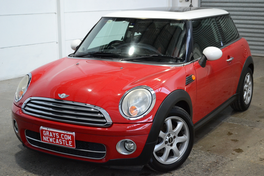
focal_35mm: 57
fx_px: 418
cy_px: 88
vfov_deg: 23.8
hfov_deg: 35.1
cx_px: 132
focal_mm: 38
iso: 1600
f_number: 5
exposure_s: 1/160
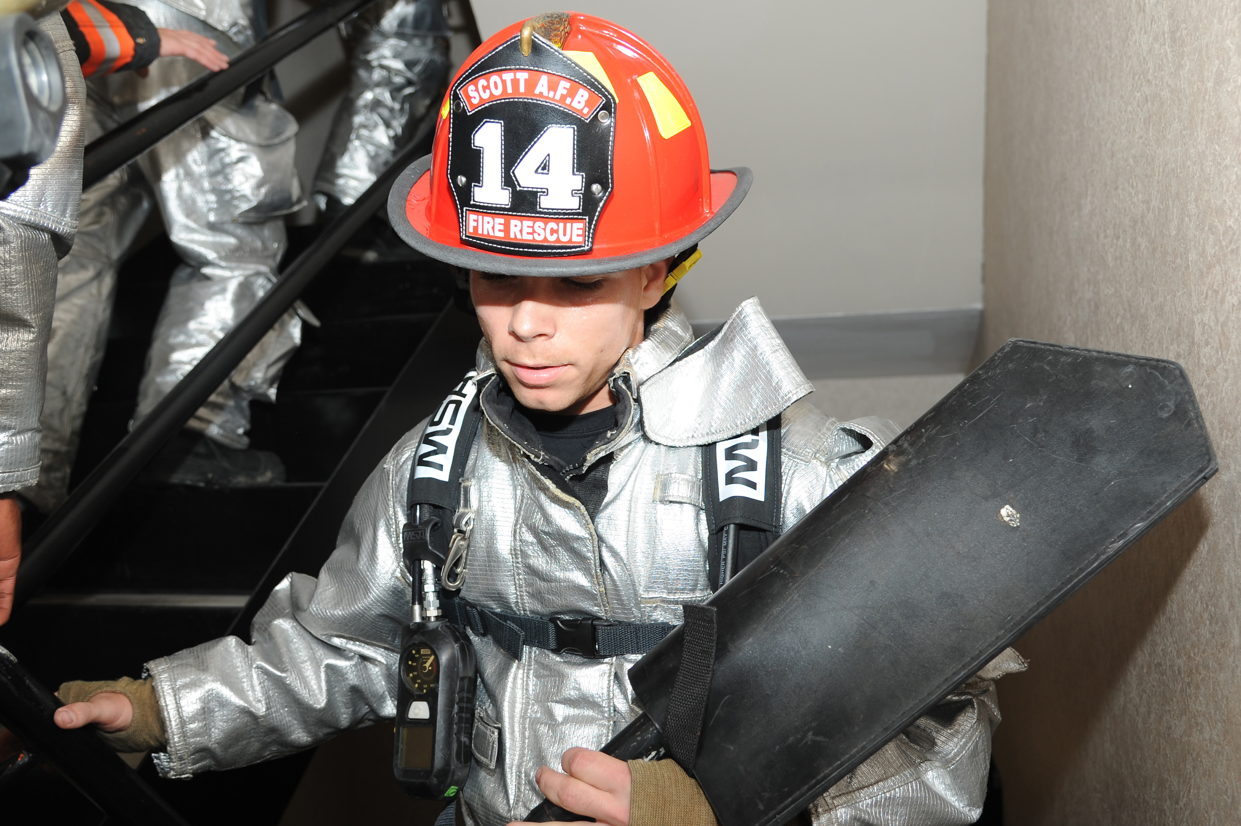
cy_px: 413
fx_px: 827
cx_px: 620
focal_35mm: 24
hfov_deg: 73.8
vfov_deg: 53.1
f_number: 4
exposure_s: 1/160
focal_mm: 24
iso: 200
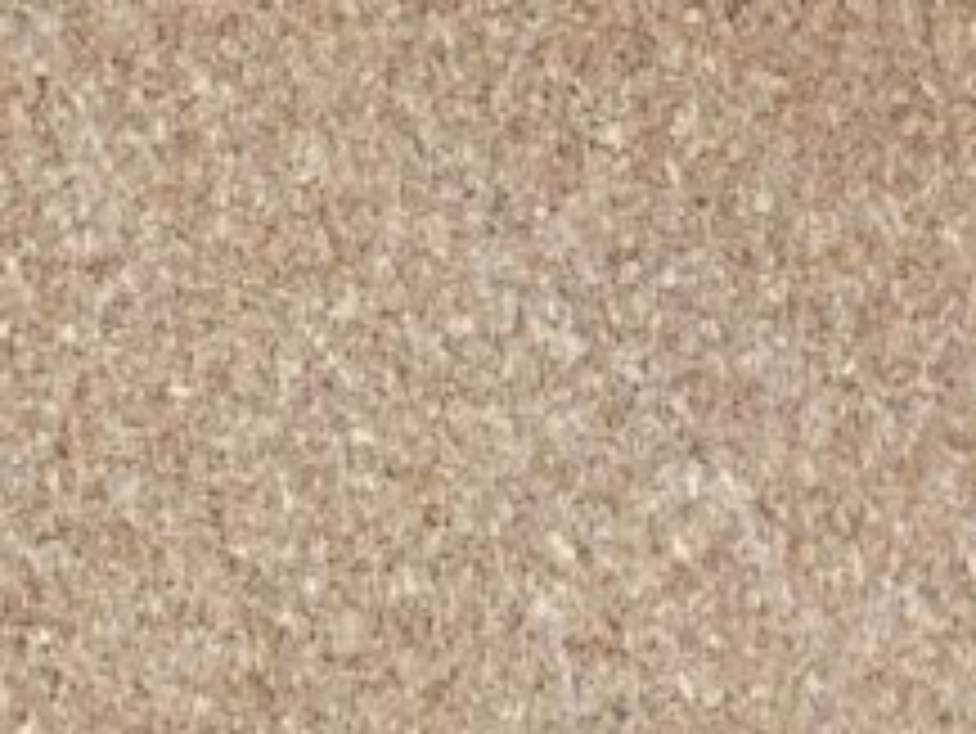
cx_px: 396
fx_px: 4119
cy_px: -829
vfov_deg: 9.4
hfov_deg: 13.5
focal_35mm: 146
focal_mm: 3.3
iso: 50
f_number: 2.4
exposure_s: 1/30
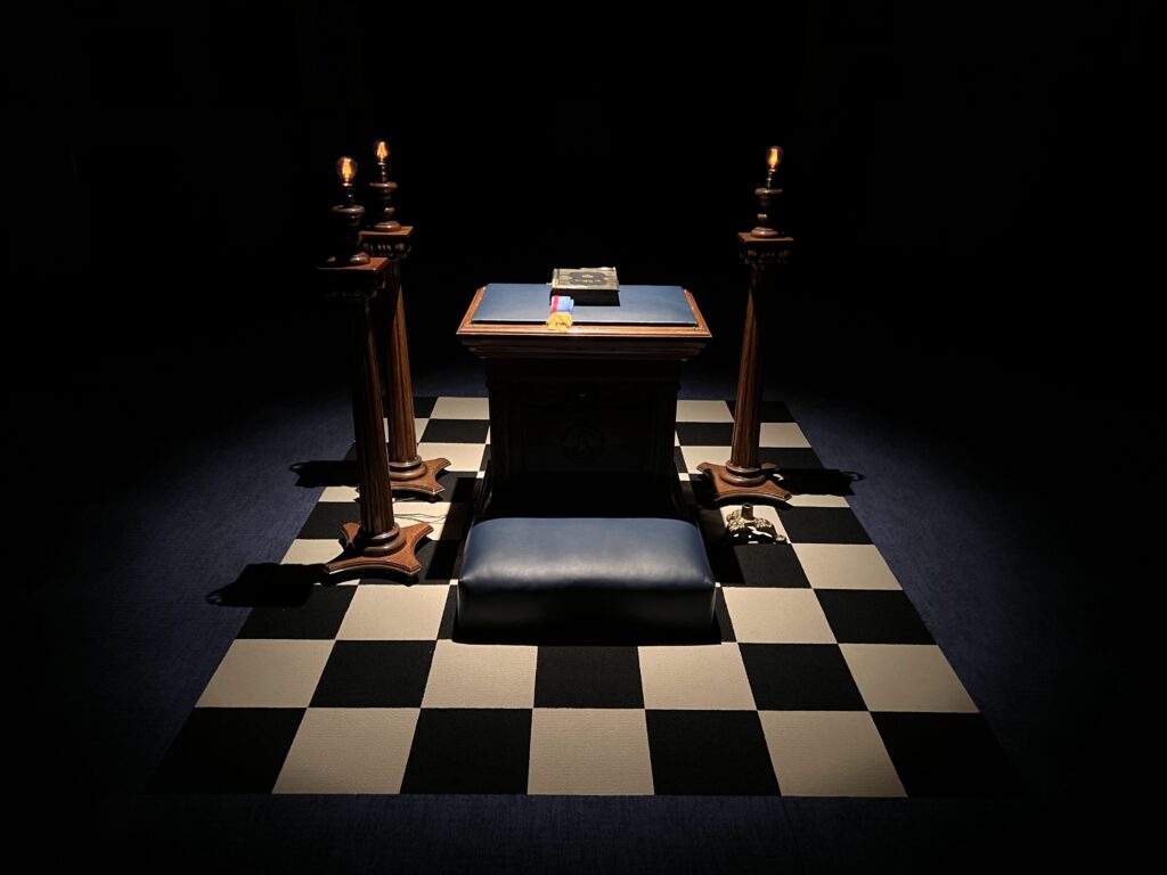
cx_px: 584
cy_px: 438
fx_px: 877
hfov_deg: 67.3
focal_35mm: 26
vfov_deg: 53.1
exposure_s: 1/30
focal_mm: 5.7
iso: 1000
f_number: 1.5
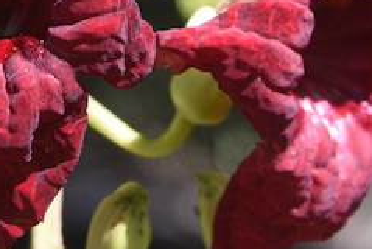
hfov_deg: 6.7
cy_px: -42
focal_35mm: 308
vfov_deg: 4.5
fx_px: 3187
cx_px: 54
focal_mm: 92
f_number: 7.1
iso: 2500
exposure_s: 1/800
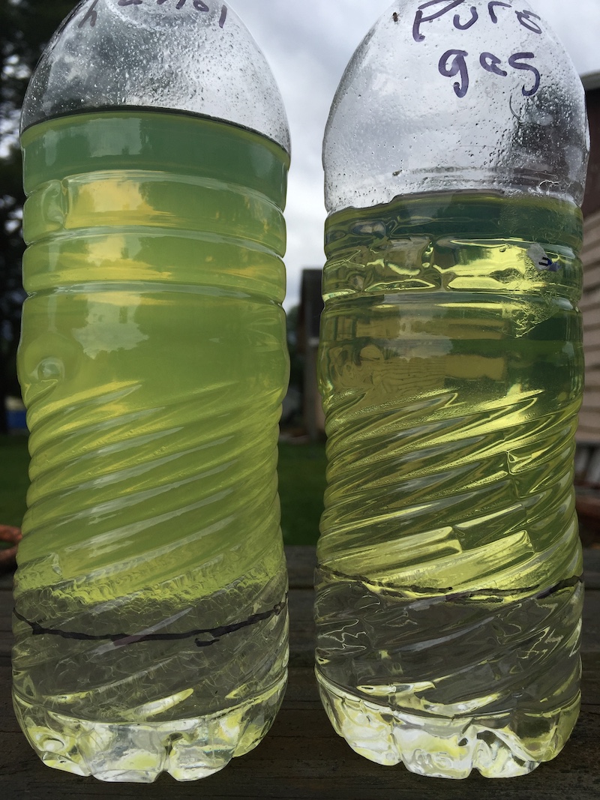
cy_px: 400
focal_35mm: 29
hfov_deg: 48.2
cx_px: 300
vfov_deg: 61.7
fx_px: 670
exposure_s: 1/842
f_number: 2.2
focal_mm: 4.15
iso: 32
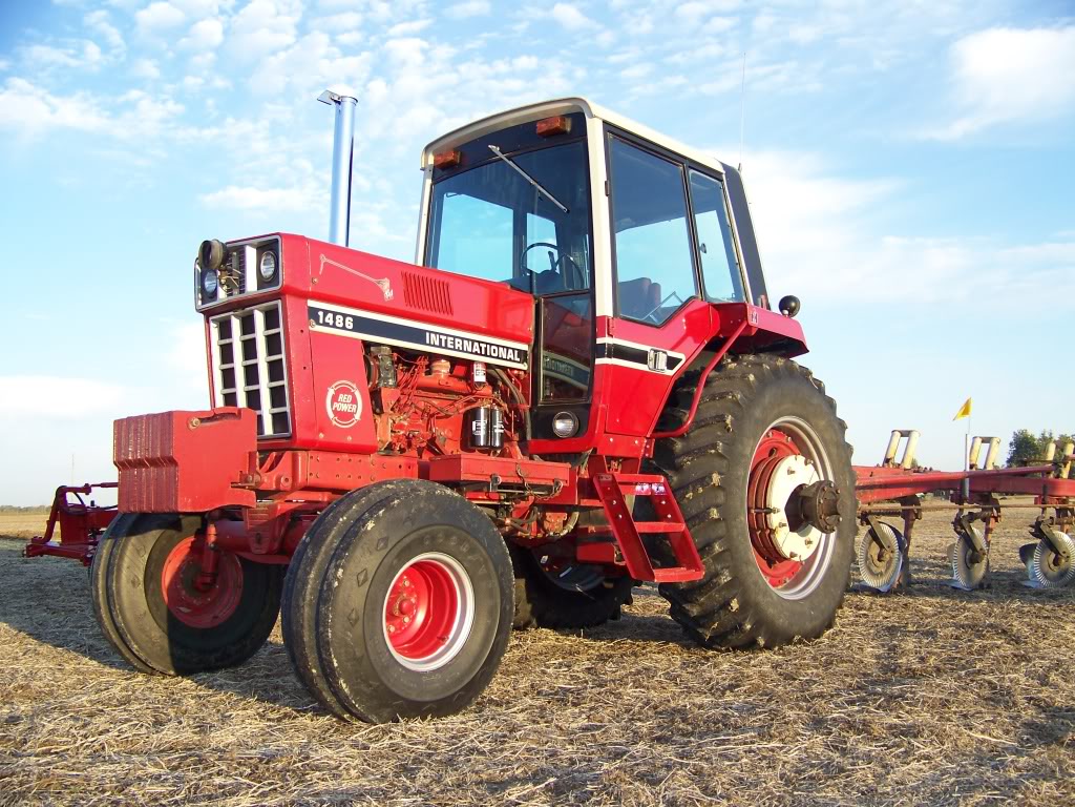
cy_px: 404
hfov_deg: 51.4
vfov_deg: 39.7
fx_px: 1118
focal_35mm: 36
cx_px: 538
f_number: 2.8
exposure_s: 1/200
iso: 64
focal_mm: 5.85
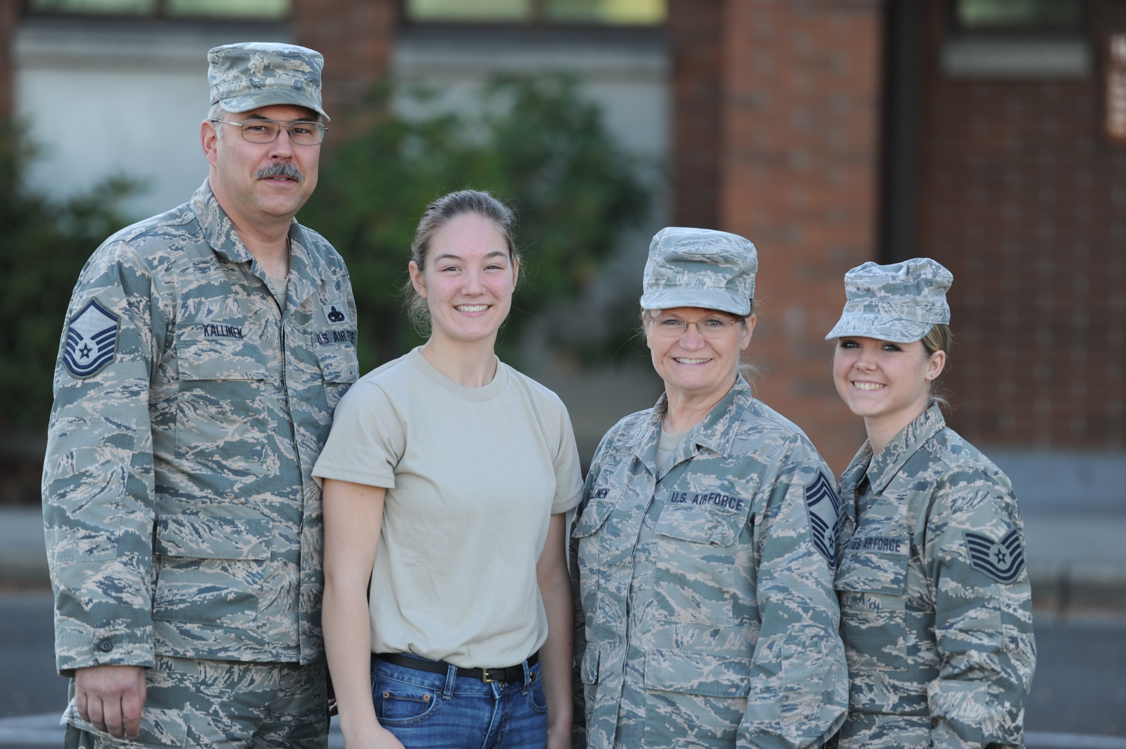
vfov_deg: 6.9
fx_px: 6251
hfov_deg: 10.3
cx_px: 563
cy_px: 374
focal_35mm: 200
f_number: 2.8
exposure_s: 1/250
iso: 200
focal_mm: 200
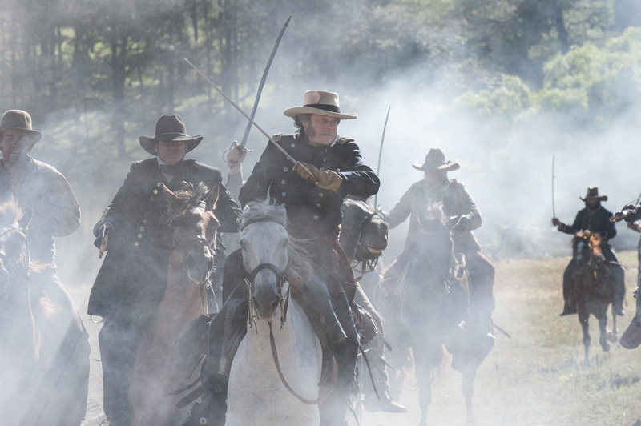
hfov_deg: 9.4
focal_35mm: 220
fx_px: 3914
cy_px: 213
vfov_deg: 6.2
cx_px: 320
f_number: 8
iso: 400
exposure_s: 1/320
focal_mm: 220
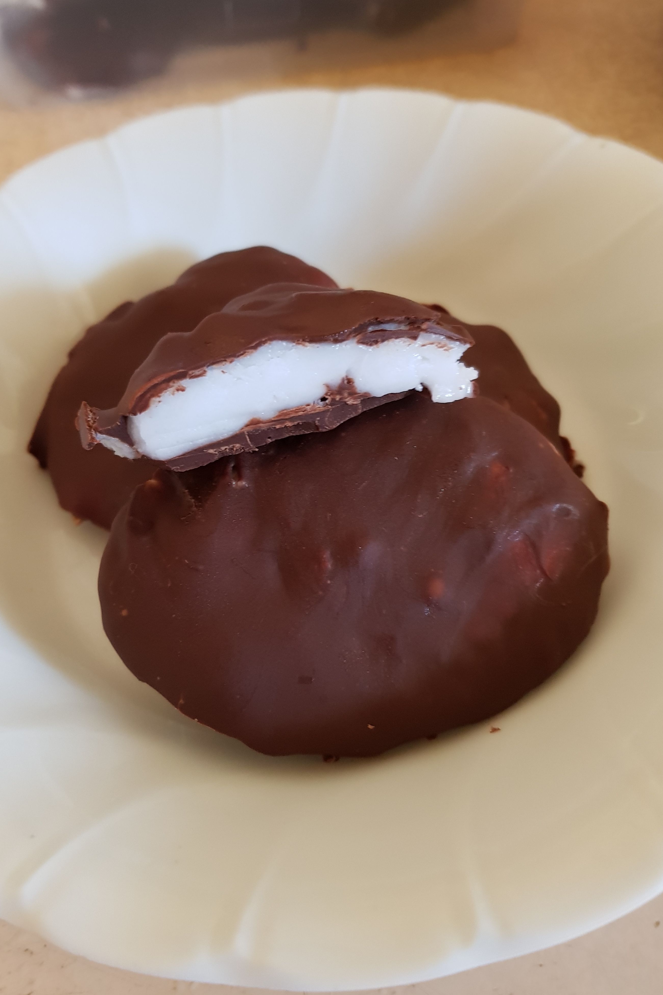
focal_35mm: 28
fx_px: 773
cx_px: 320
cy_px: 502
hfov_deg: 46.4
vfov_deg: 65.5
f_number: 1.7
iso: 200
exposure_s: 1/14
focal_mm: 4.2
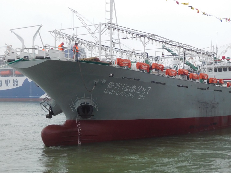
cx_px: 158
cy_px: 88
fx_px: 394
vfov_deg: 24.8
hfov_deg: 32.4
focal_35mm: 59
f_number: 7.8
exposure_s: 1/400
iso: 125
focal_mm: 7.1
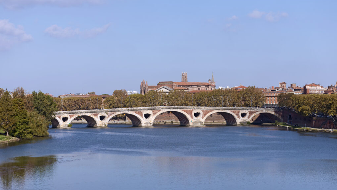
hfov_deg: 19.3
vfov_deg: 10.9
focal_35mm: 111
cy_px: 110
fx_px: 992
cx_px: 169
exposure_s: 1/400
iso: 100
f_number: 6.3
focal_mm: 105
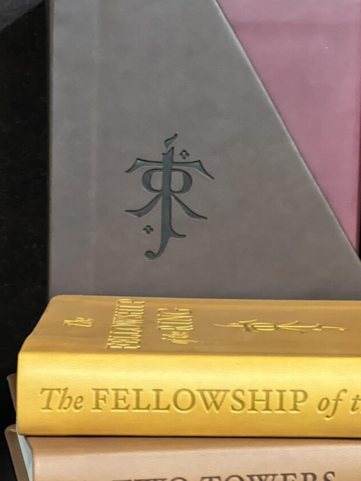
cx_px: 215
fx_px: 1293
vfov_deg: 21.1
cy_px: 286
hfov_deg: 15.9
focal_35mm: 93
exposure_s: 1/17
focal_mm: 9
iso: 400
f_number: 2.8
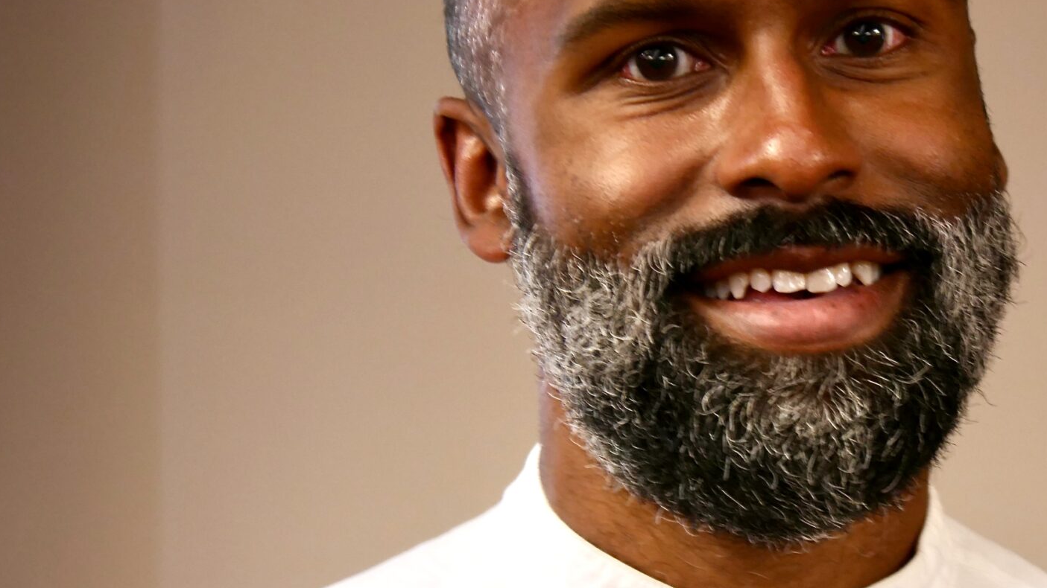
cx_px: 756
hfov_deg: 14.6
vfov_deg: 8.2
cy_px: 351
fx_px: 4081
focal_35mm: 147
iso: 400
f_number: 4.6
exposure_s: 1/25
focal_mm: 37
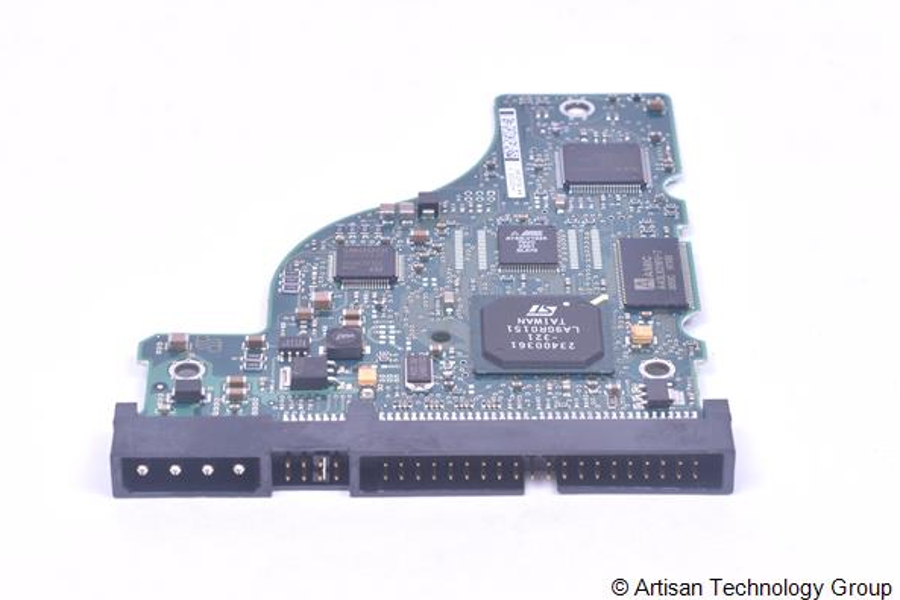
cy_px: 299
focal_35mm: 84
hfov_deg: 24.3
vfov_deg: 16.3
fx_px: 2087
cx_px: 451
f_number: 11
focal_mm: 55
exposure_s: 1/200
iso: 200
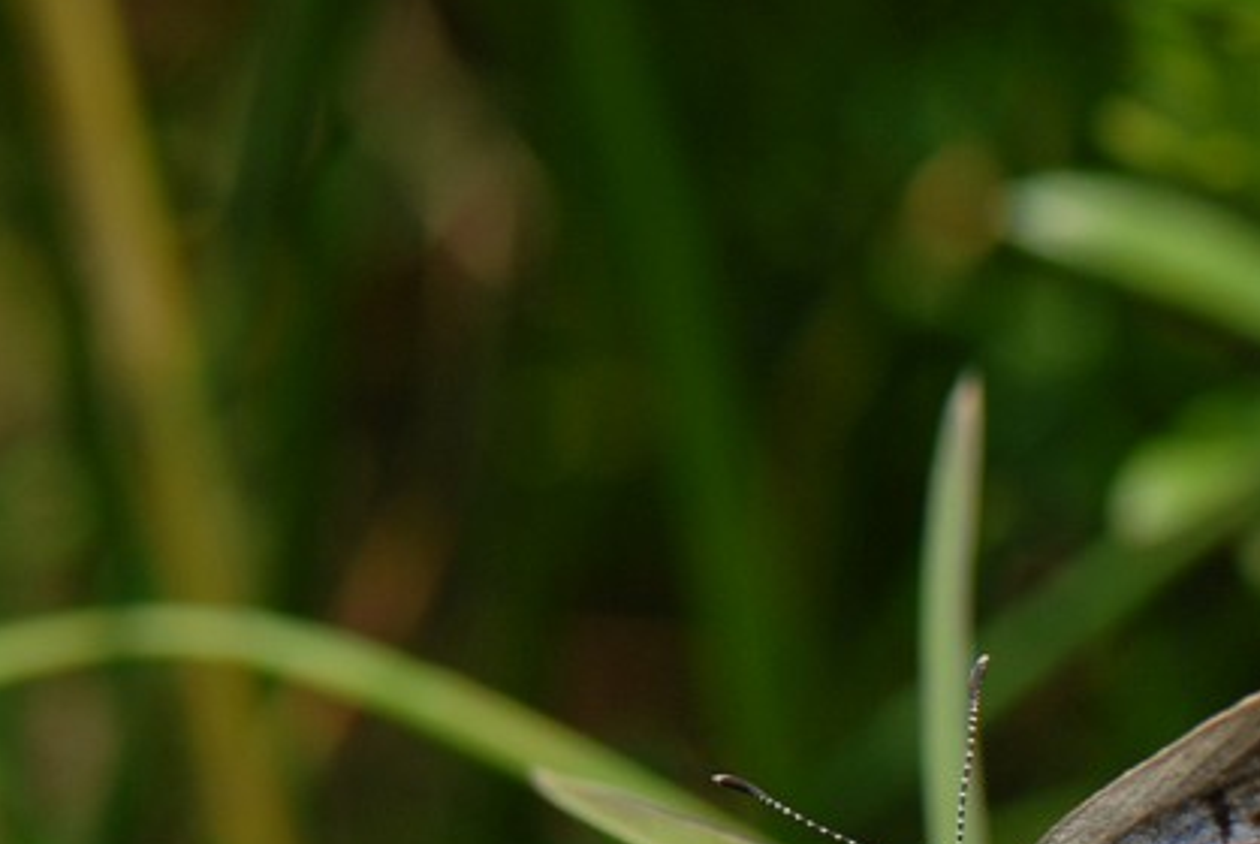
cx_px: 1013
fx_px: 15857
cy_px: 888
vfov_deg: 3.0
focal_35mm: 452
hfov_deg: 4.5
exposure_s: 1/320
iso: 100
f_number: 7.1
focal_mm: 105
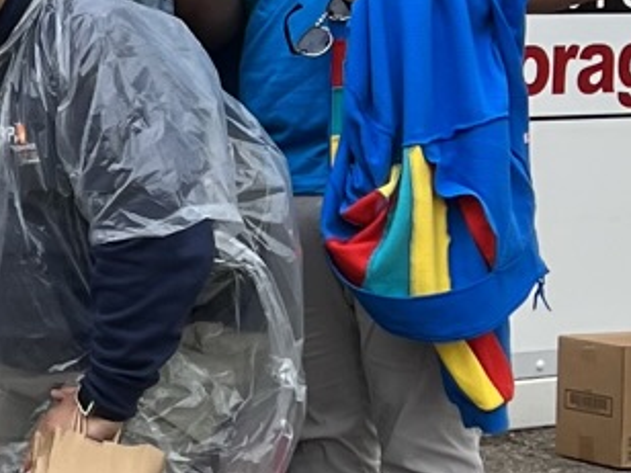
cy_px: 125
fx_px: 3154
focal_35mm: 173
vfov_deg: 8.6
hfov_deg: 10.6
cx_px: -592
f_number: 1.5
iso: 40
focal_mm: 5.7
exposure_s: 1/265
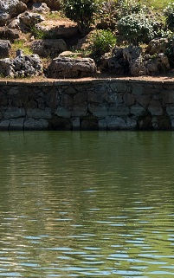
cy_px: -127
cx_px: -325
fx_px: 2864
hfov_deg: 3.4
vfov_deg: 5.5
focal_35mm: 378
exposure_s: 1/250
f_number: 11
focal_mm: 62
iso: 100
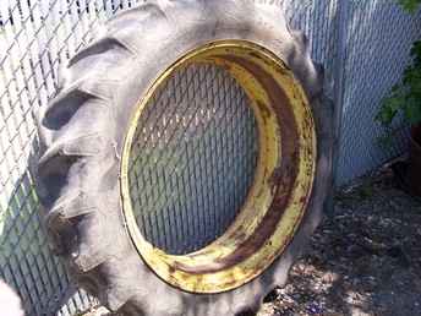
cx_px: 210
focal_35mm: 34
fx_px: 414
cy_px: 158
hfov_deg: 54.0
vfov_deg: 41.8
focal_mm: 5.6
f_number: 5.6
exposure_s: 1/125
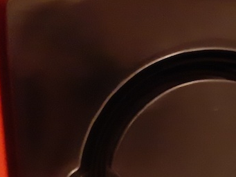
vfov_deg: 22.9
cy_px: 185
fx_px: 416
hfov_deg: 30.1
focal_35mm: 61
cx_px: 219
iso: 1000
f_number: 1.7
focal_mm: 3.93
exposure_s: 1/17
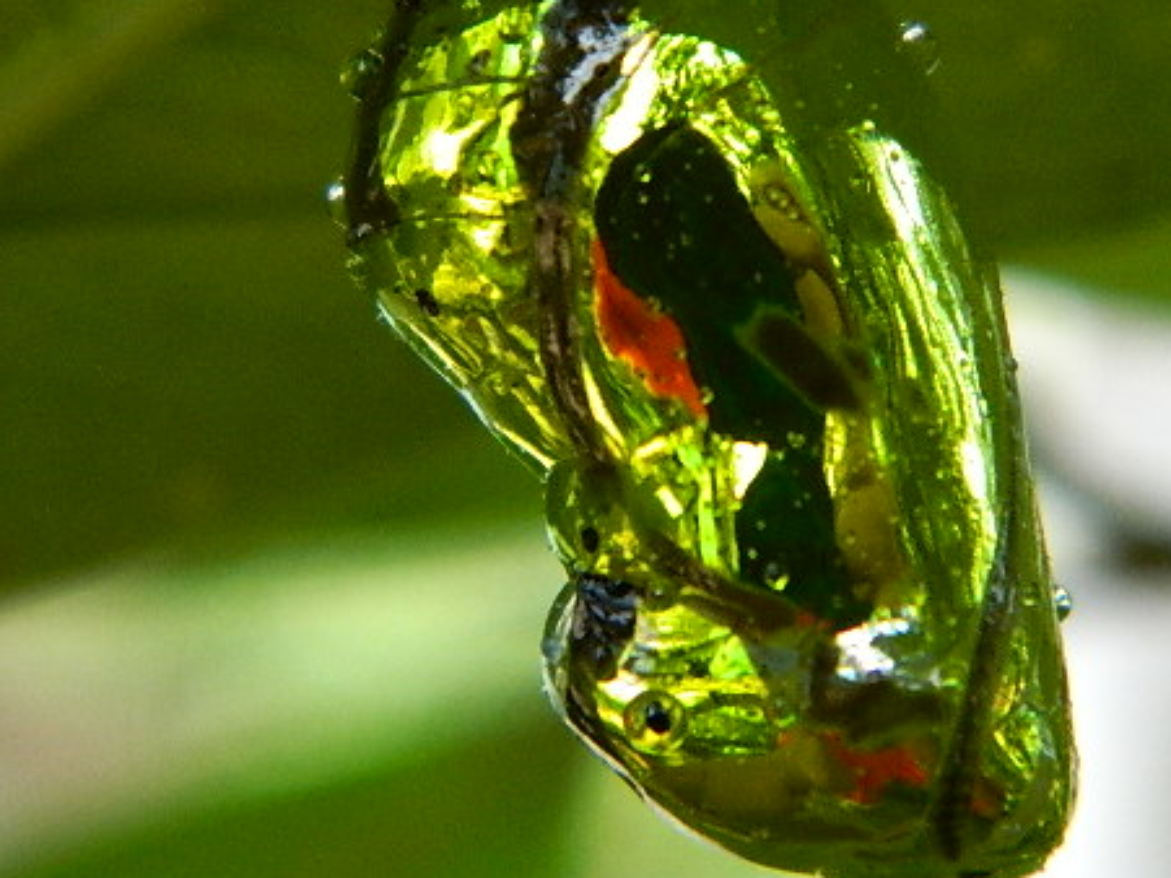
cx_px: 683
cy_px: 366
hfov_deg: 10.8
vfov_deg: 8.1
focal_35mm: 183
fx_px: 6189
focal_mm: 23.2
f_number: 4.7
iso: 400
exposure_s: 1/200
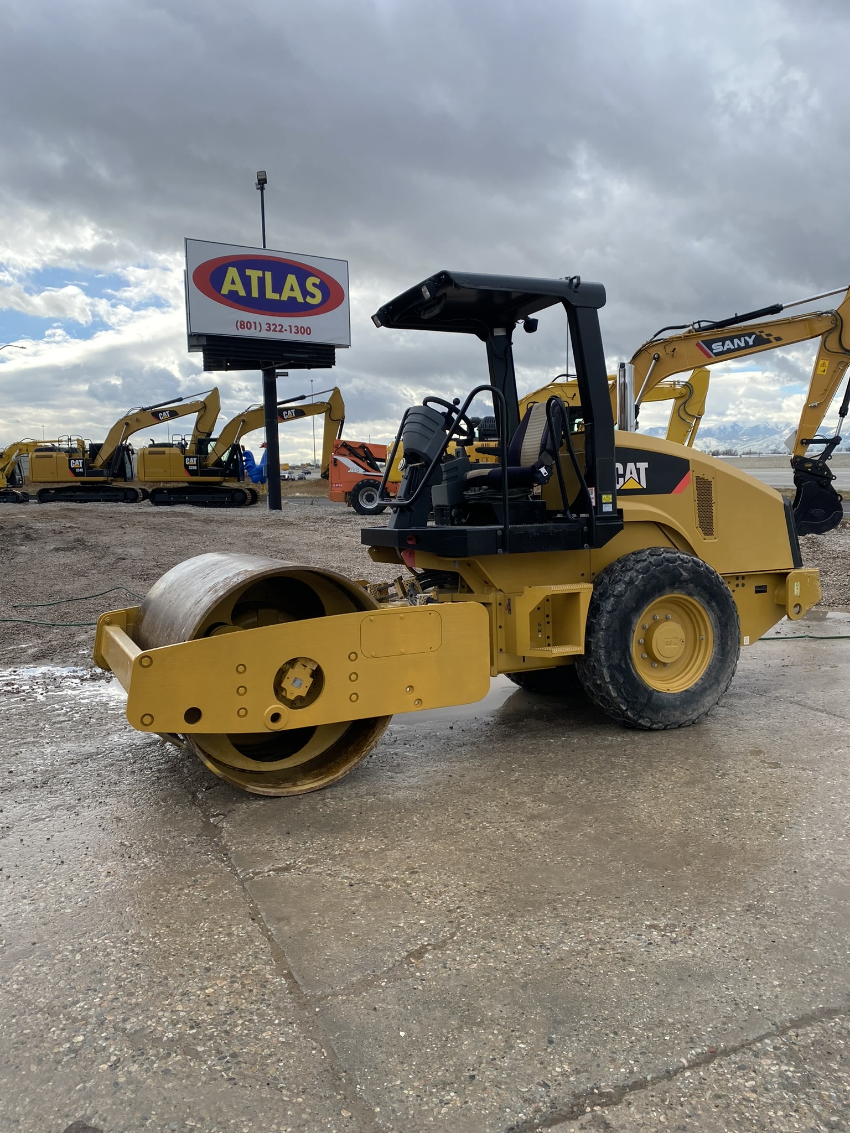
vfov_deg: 67.3
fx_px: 851
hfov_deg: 53.1
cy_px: 566
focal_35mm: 26
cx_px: 425
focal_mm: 4.25
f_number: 1.8
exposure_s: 1/1678
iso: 32
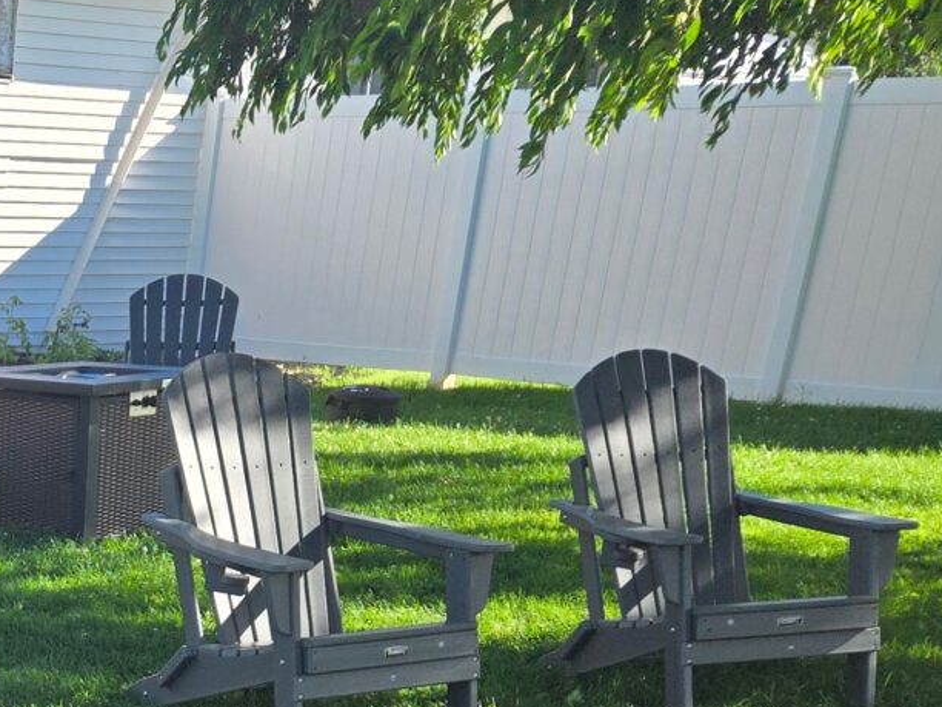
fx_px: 2095
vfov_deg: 17.6
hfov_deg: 22.7
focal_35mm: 77
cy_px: 987
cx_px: -263
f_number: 1.8
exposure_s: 1/864
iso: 25
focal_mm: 5.4
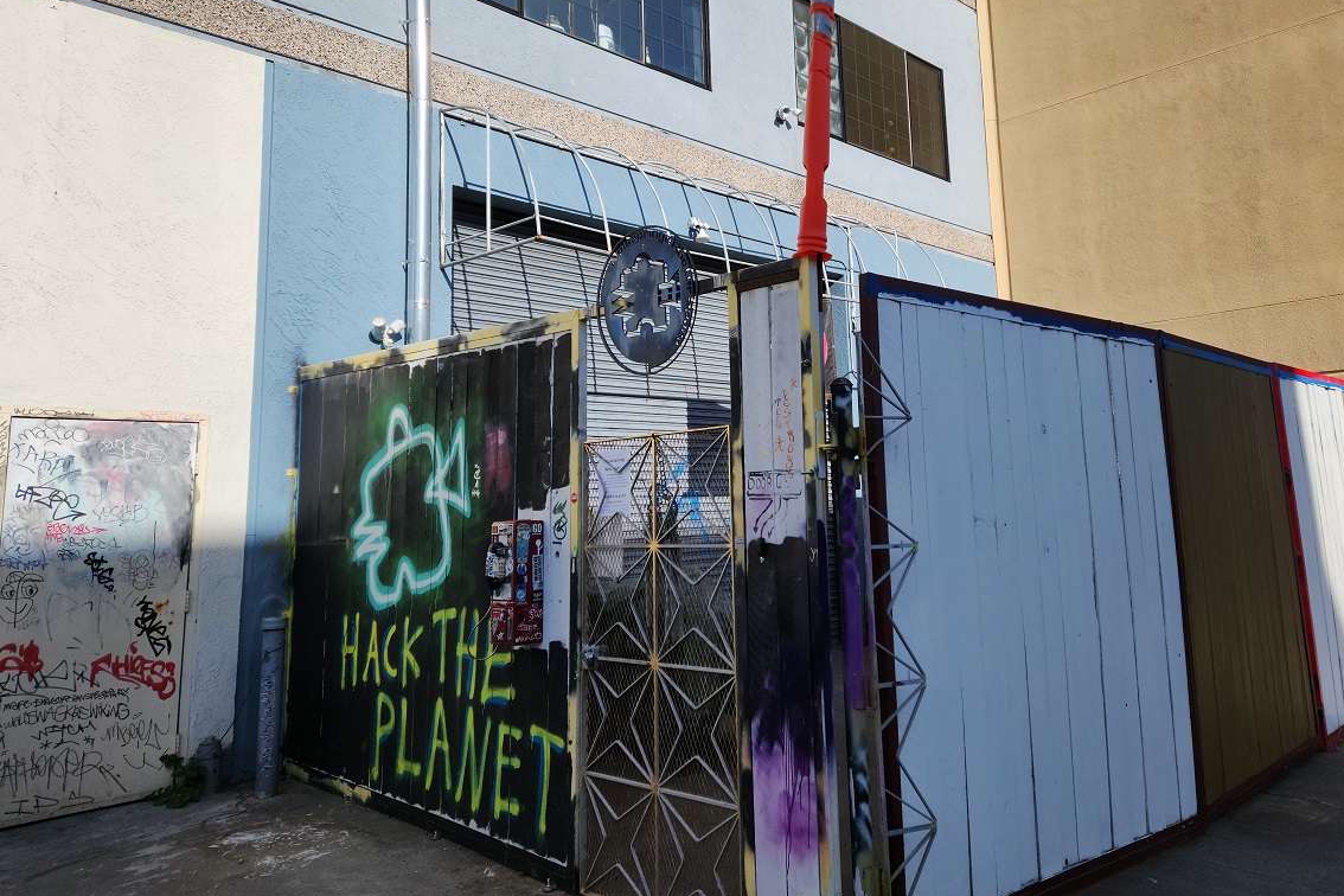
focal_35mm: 27
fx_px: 1008
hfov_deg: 67.3
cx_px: 721
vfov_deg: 47.6
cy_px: 348
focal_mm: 5.4
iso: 20
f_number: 1.8
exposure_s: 1/2111
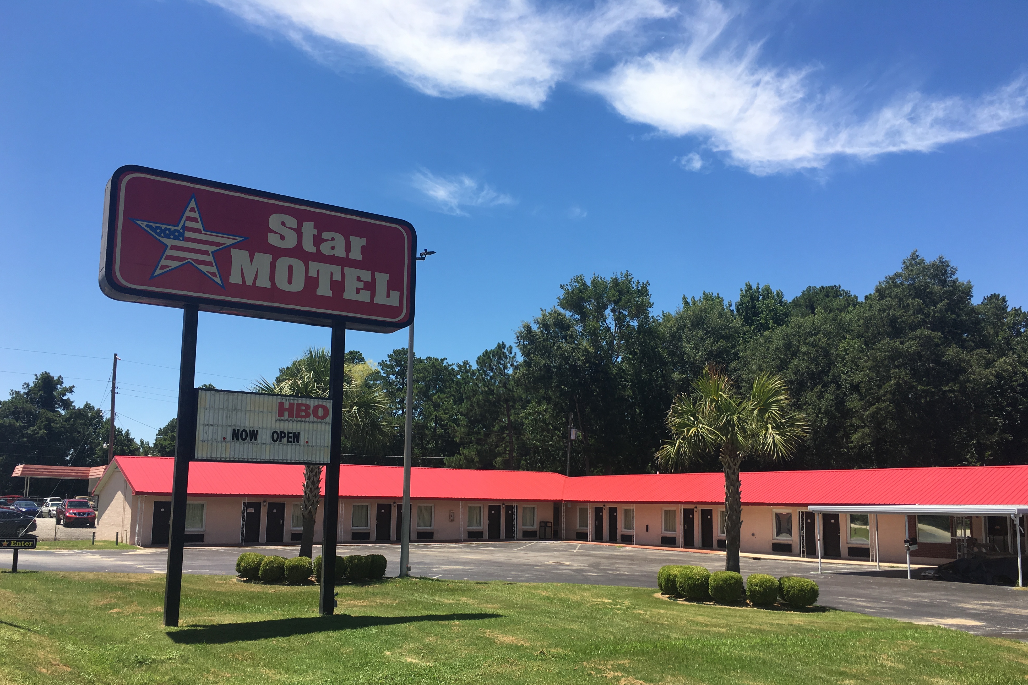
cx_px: 509
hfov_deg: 60.3
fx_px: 885
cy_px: 394
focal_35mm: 31
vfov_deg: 42.2
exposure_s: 1/1115
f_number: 2.2
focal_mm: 4.15
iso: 25
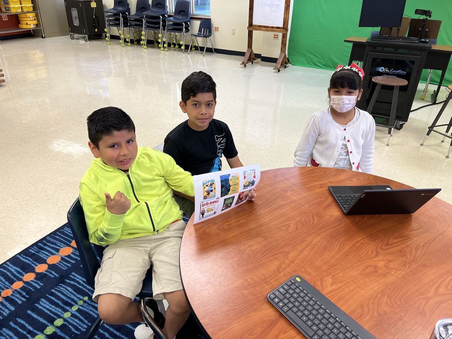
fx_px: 339
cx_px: 226
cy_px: 170
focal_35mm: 26
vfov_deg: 53.1
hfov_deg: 67.3
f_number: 1.5
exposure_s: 1/120
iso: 125
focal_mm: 5.7
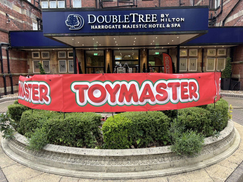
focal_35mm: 26
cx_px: 122
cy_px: 91
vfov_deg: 53.1
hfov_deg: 67.3
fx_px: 183
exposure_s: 1/121
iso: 125
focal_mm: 5.96
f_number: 1.6
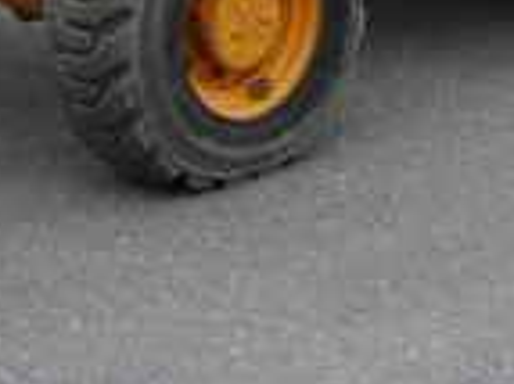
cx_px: 173
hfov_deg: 14.8
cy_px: -337
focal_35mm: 133
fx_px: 1973
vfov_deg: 10.4
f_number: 3
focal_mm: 6.3
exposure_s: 1/500
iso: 80
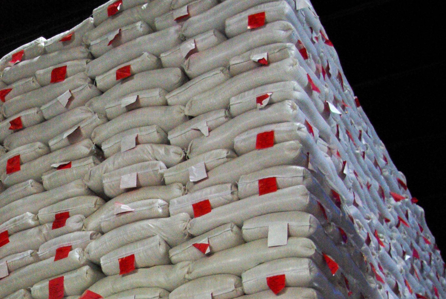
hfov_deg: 23.2
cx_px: -21
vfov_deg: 16.2
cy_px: 280
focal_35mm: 83
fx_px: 1030
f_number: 4.5
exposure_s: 1/90
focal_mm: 24
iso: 1600
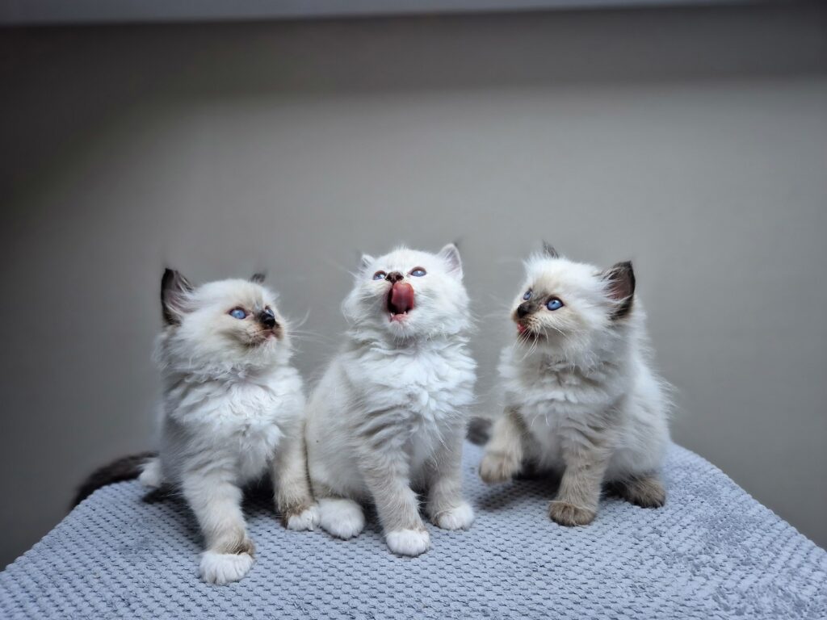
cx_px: 414
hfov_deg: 73.9
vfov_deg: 58.9
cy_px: 310
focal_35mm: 23
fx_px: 549
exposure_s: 1/100
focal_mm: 5.4
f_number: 1.8
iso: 125
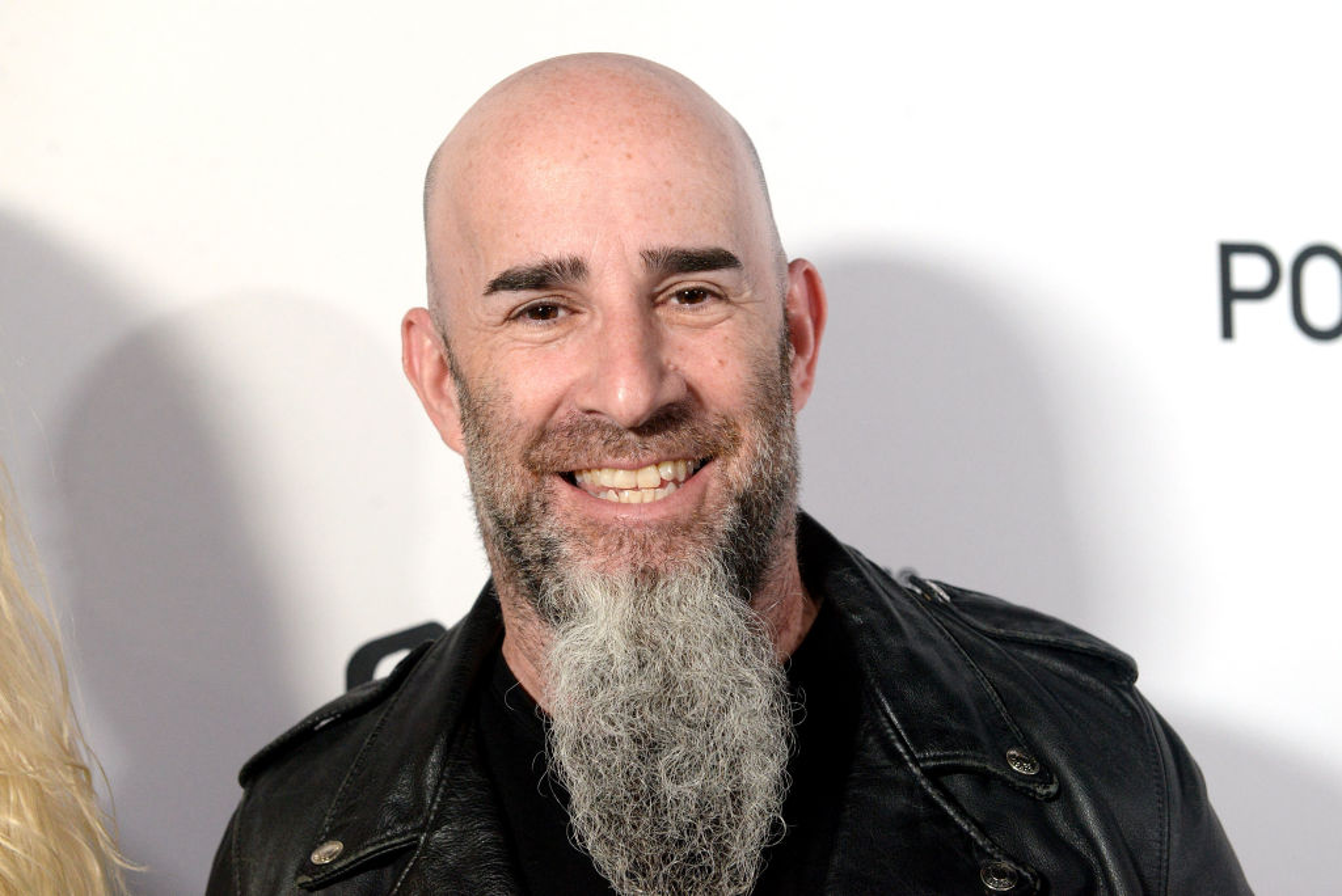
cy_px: 448
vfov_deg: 19.5
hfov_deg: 28.8
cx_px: 671
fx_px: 2611
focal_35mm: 70
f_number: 5.6
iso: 3200
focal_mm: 70
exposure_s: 1/200
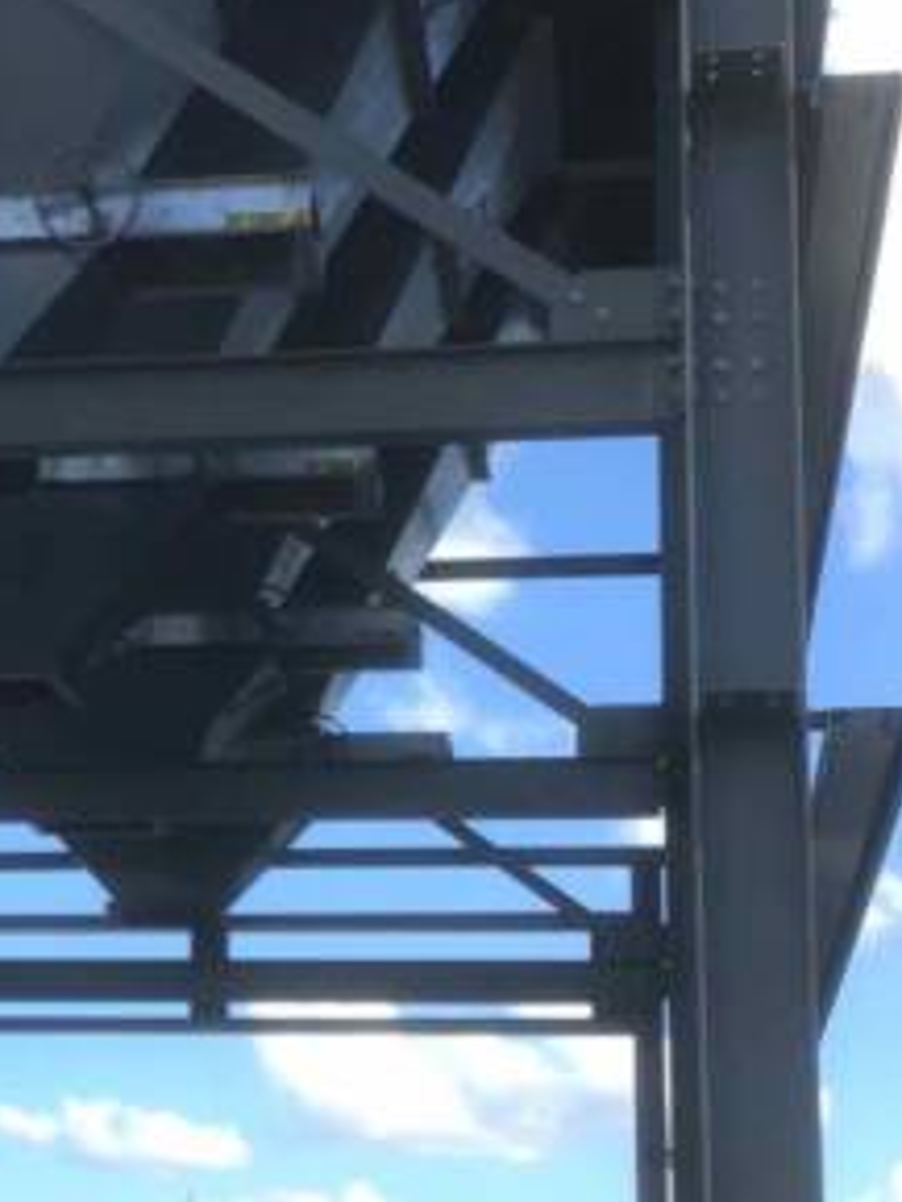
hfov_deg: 14.0
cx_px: -179
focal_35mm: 103
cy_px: 707
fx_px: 3576
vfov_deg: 19.1
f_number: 2.4
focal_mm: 3.3
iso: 25
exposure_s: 1/386
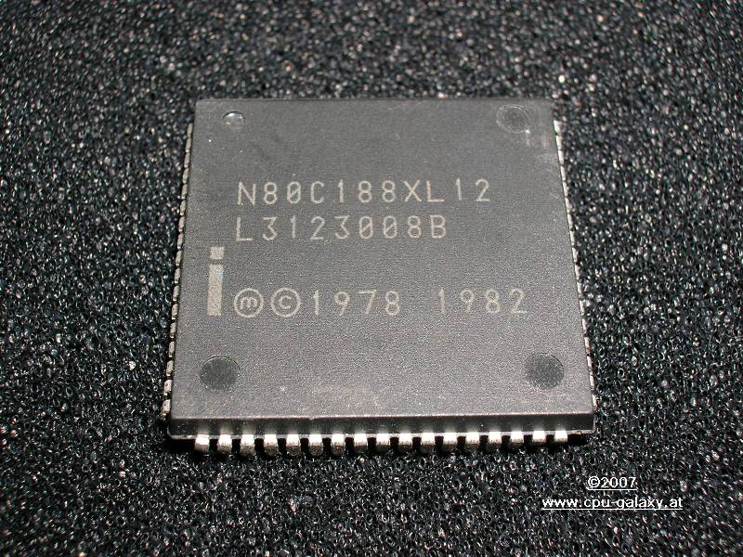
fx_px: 1073
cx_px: 372
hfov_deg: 38.2
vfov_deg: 29.1
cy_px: 278
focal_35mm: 50
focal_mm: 8.4
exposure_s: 1/60.1
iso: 50
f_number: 5.6
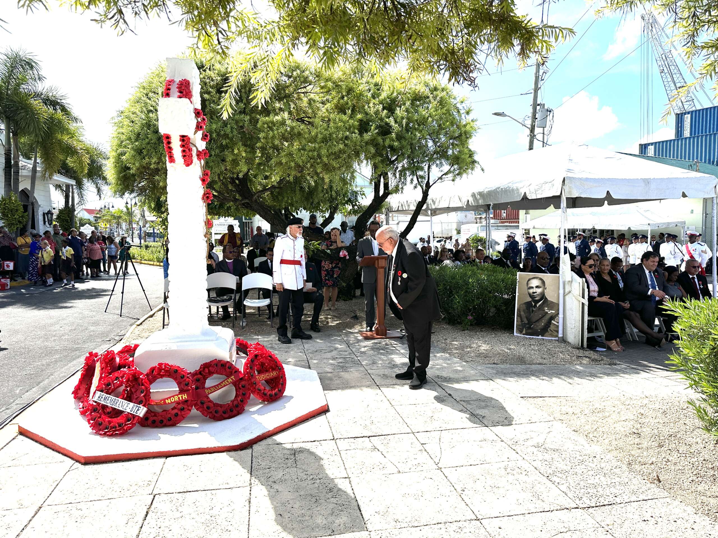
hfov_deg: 71.6
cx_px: 359
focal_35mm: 24
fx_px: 498
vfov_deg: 56.8
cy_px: 269
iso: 80
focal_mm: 6.86
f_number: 1.78
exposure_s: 1/6211
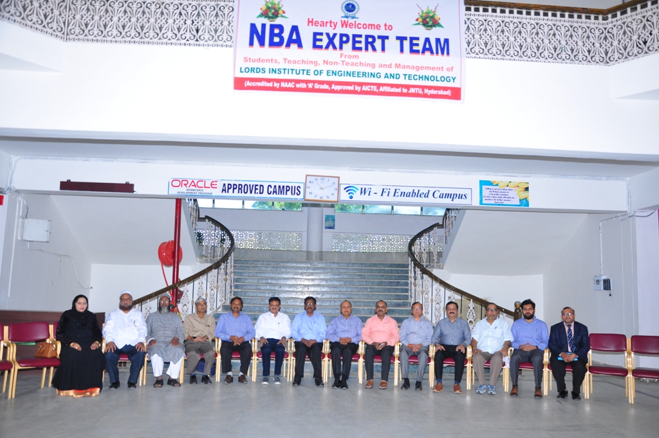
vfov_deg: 41.6
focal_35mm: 32
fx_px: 576
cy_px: 219
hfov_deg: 59.6
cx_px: 330
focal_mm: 21
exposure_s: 1/160
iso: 500
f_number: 4.5
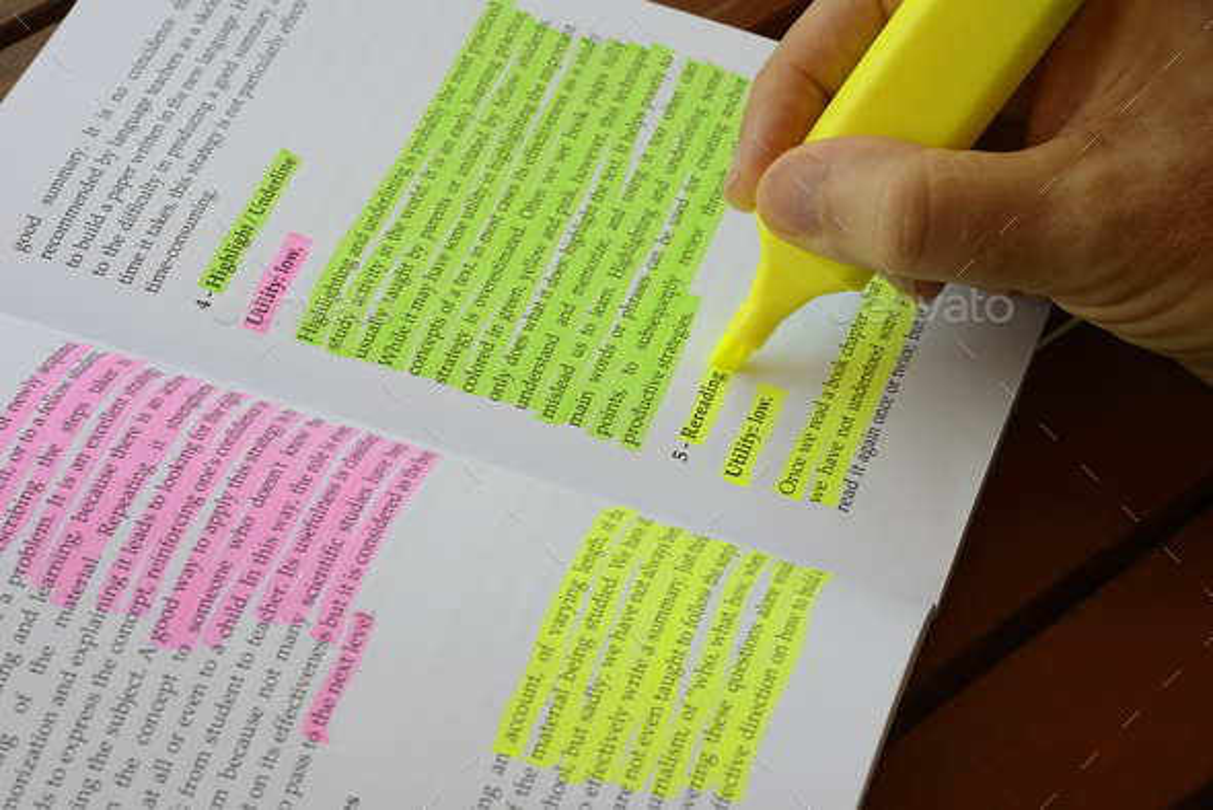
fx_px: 3910
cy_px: 405
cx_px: 606
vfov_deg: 11.8
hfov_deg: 17.6
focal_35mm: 116
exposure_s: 1/6
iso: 100
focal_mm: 116
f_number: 16
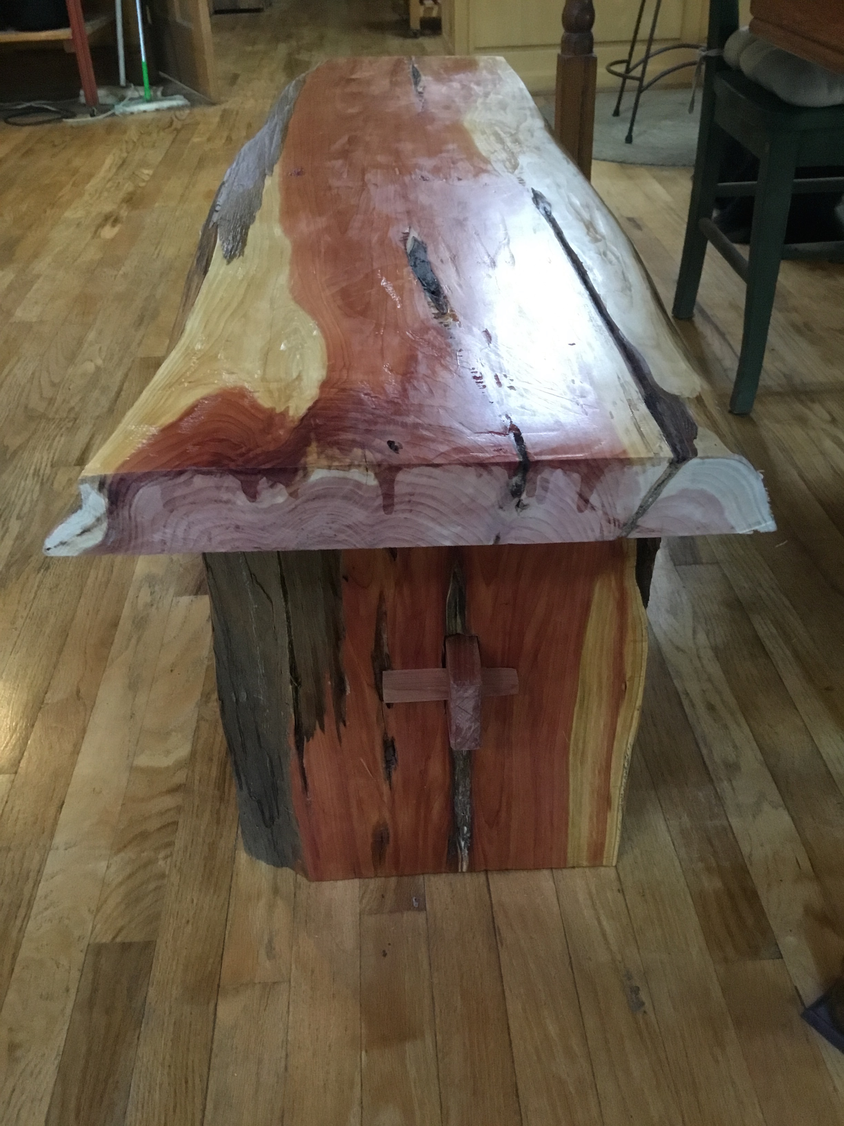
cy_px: 563
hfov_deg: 45.4
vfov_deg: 58.4
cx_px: 422
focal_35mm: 31
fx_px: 1008
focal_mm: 3.3
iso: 200
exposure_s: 1/20
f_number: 2.4
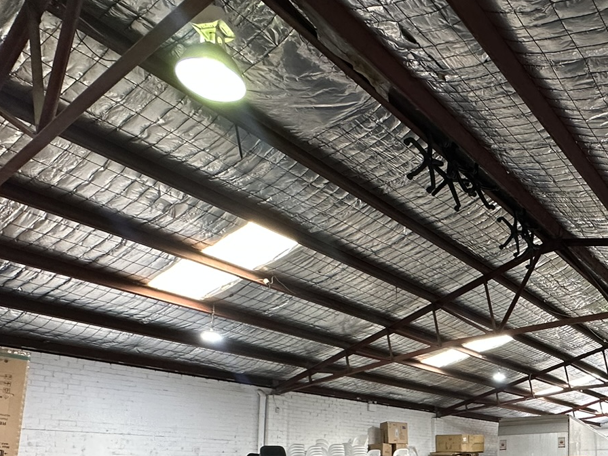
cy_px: 430
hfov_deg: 50.3
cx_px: 550
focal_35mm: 32
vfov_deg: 40.1
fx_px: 562
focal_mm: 2.22
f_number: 2.2
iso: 200
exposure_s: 1/100
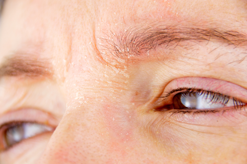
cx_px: 124
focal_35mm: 450
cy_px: 82
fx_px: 3085
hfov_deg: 4.6
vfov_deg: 3.0
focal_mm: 300
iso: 100
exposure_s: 1/40
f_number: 6.3
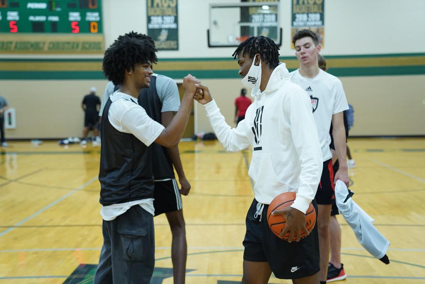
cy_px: 142
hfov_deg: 38.2
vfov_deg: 26.0
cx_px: 212
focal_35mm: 52
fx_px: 614
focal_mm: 52
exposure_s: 1/640
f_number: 2.8
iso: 3200
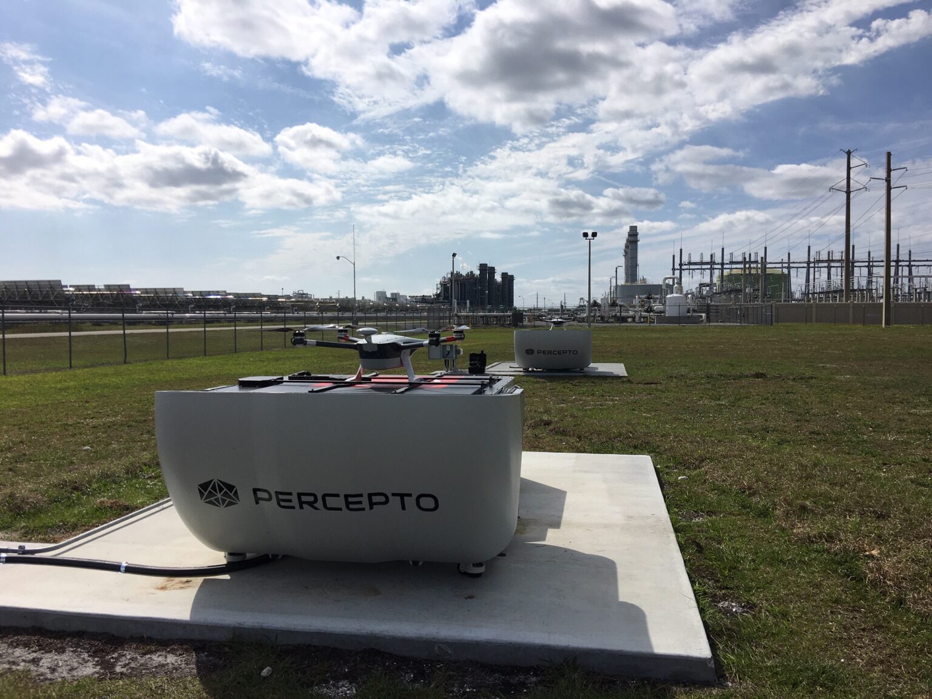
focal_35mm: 29
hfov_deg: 61.7
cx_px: 466
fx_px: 781
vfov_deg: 48.2
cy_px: 350
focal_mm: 4.15
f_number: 2.2
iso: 25
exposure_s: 1/3663
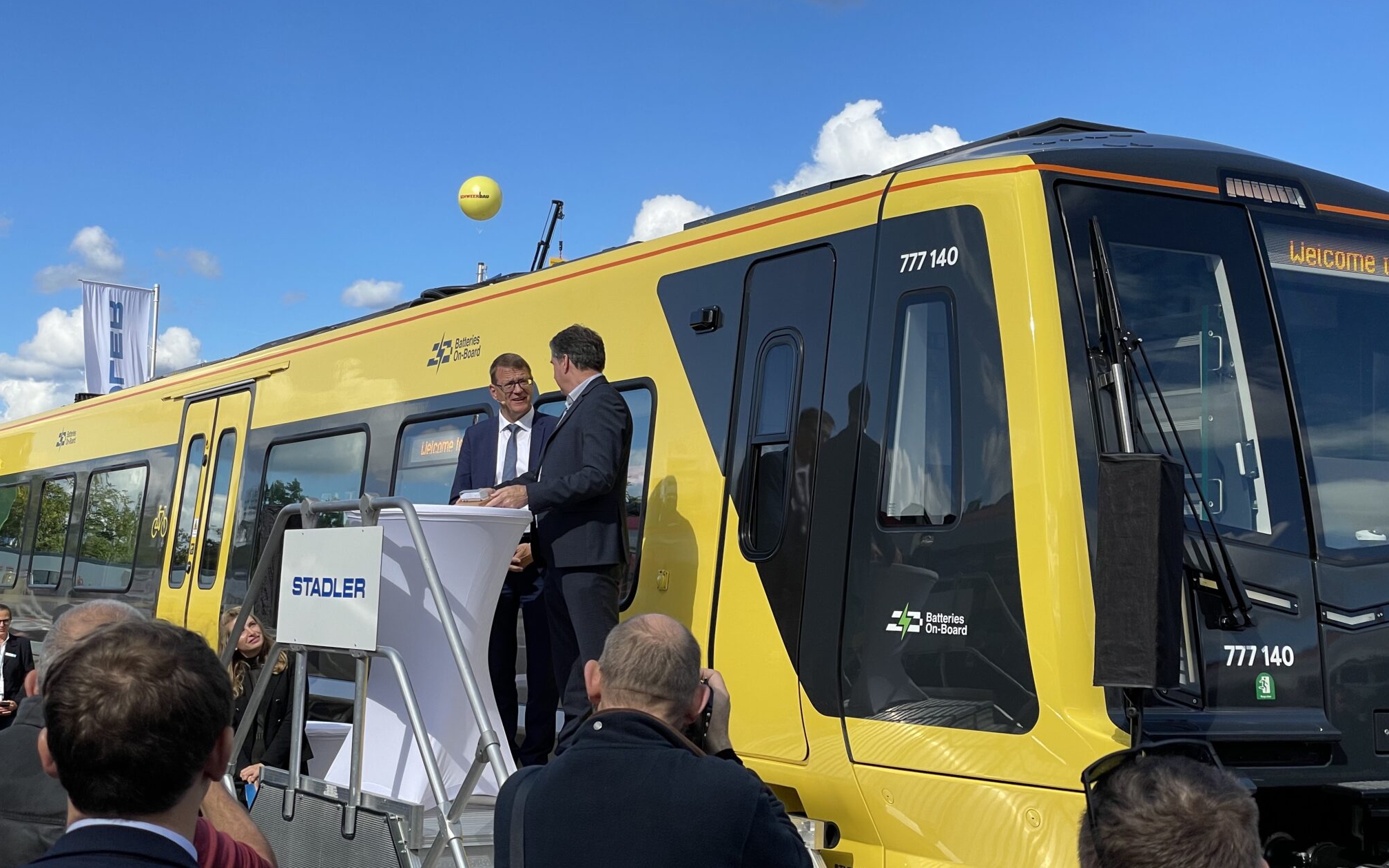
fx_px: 2120
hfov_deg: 36.3
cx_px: 690
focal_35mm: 56
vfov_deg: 23.1
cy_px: 371
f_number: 2
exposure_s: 1/1597
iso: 25
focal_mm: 6
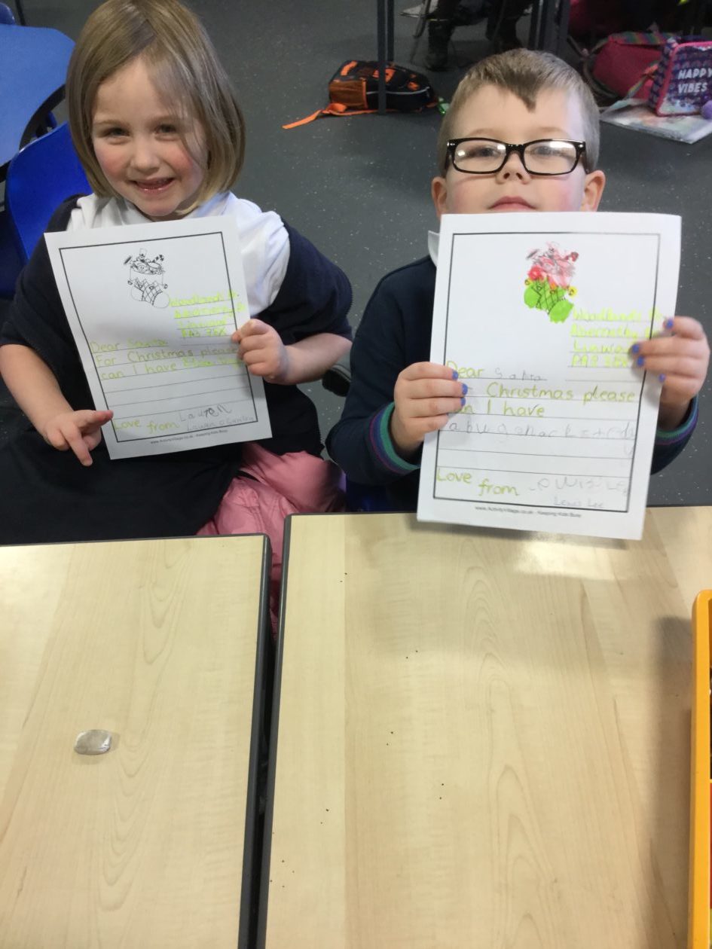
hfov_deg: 45.4
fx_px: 850
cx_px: 356
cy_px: 474
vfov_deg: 58.4
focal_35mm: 31
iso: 64
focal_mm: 3.3
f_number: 2.4
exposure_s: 1/33
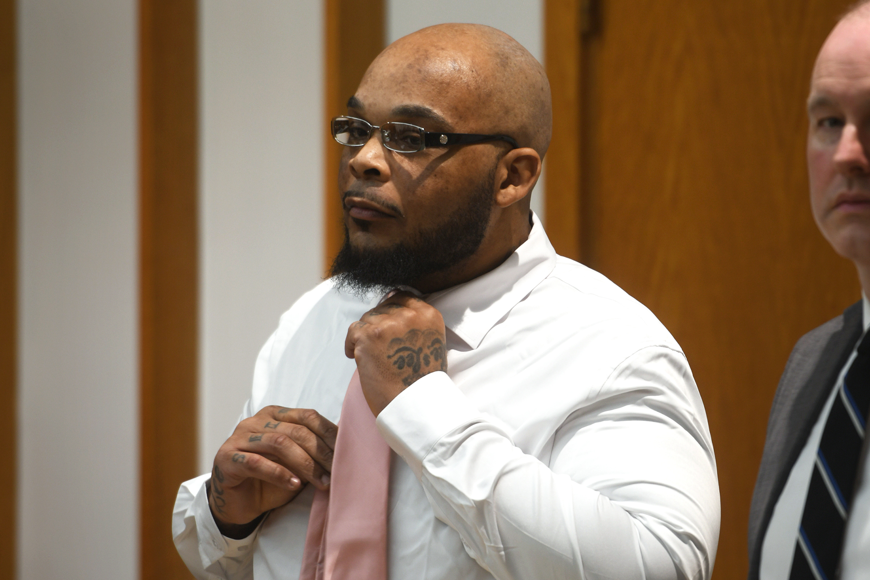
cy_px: 290
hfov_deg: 10.3
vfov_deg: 6.9
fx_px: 4833
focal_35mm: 200
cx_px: 435
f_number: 3.2
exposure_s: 1/30
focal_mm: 200
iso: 200
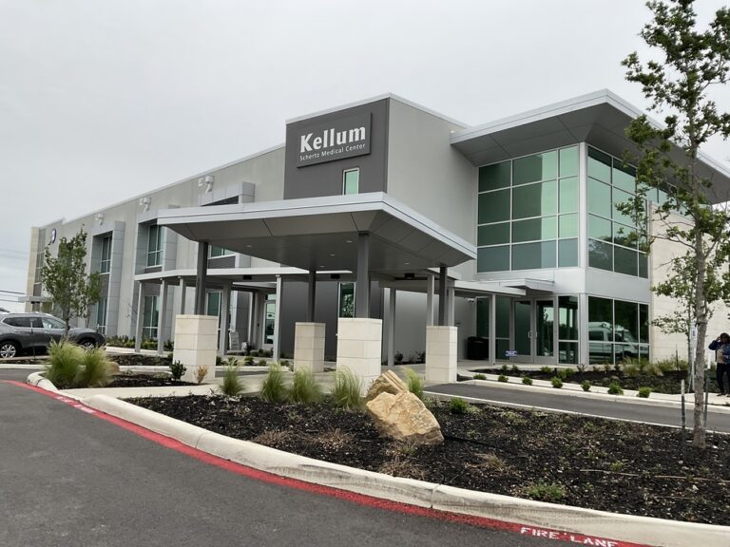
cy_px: 274
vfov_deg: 48.2
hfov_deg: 61.7
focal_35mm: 29
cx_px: 365
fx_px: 612
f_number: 1.8
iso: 16
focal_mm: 3
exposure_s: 1/1055
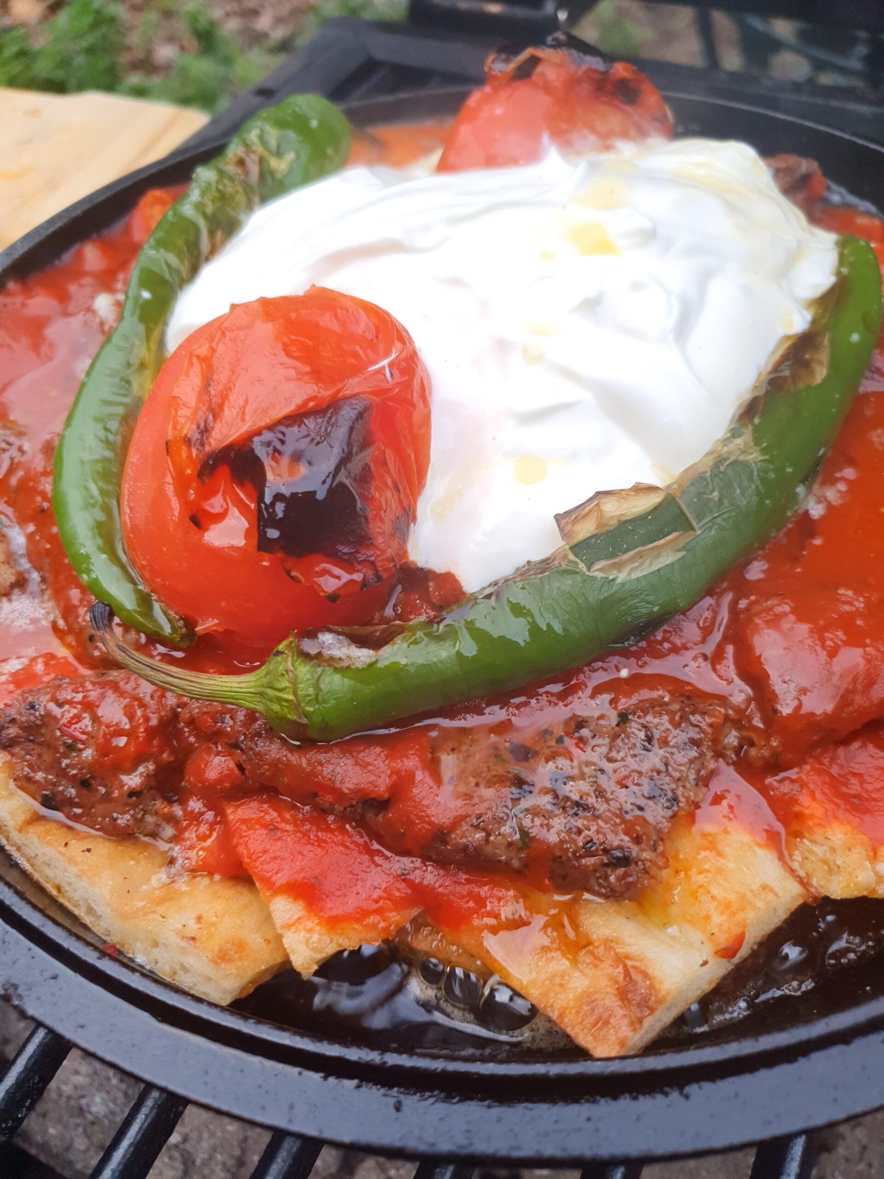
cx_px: 442
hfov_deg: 53.1
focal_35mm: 26
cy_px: 590
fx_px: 885
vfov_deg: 67.3
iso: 50
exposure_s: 1/120
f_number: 1.5
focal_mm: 4.32
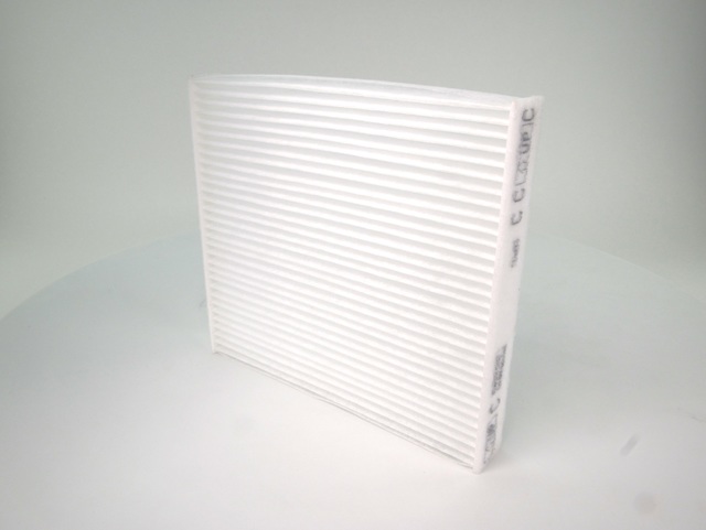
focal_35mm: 30
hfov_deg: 59.9
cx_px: 353
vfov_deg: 46.9
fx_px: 612
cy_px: 265
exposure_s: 1/80
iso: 200
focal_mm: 15
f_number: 16
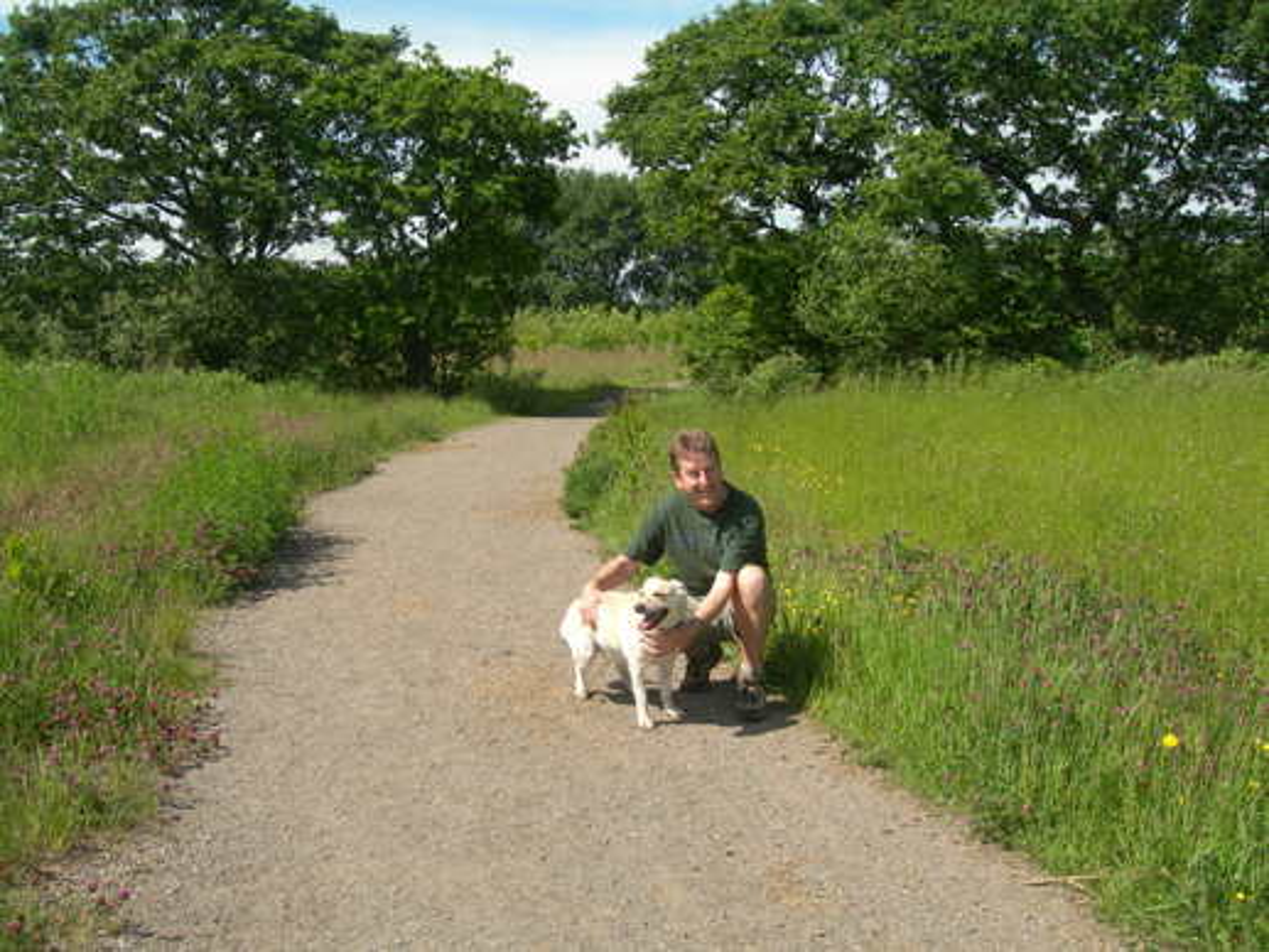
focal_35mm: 38
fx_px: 1393
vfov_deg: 37.7
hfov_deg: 49.0
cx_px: 634
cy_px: 476
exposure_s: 1/398
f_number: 4.8
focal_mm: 7.8
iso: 50
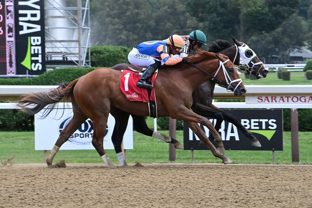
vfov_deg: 6.1
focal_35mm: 224
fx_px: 1941
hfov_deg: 9.2
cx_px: 166
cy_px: 92
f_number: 10
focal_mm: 200
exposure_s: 1/1000
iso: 2000
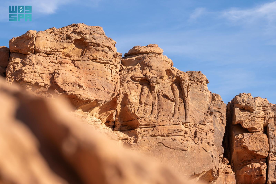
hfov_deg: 28.8
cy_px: 92
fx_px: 537
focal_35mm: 70
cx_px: 138
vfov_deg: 19.4
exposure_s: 1/125
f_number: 10
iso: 100
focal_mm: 70
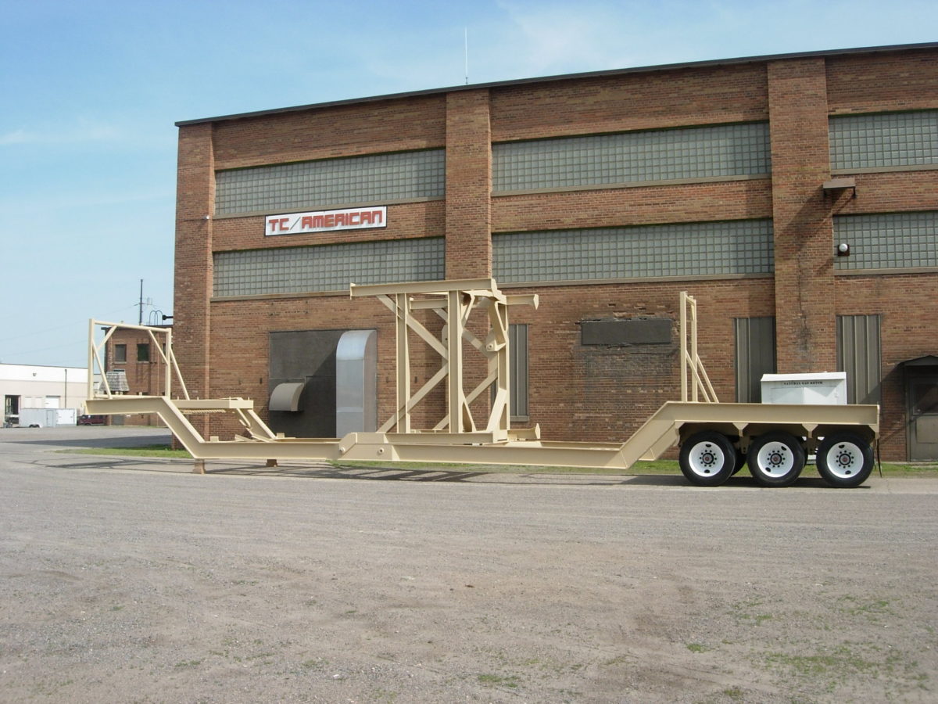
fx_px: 1030
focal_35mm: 38
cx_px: 469
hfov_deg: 49.0
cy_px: 352
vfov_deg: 37.7
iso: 79
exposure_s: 1/609
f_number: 4.8
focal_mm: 7.8
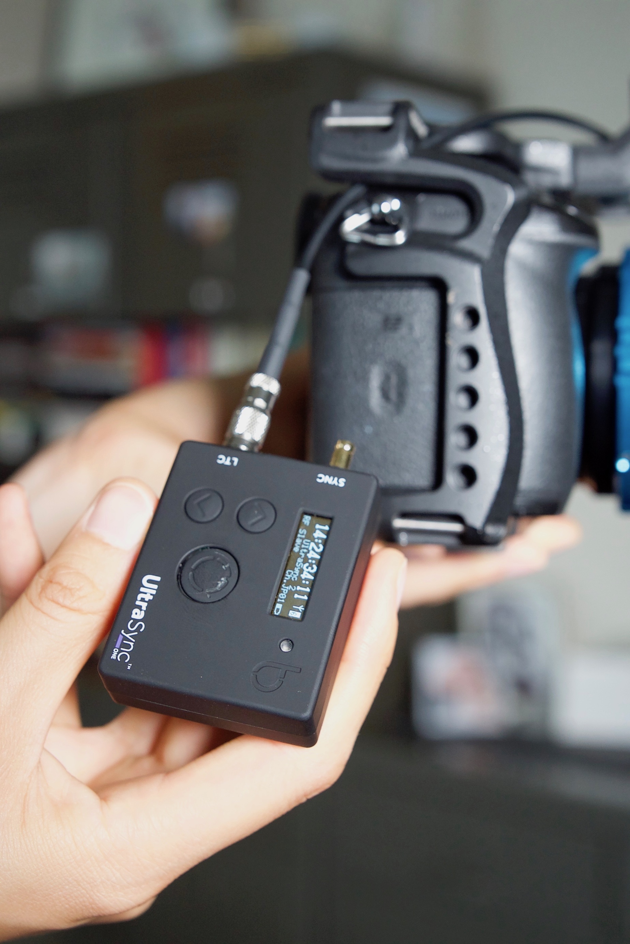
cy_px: 472
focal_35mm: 52
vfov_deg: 38.2
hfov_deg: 26.0
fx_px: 1364
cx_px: 315
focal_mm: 35
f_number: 4.5
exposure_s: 1/50
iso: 1250
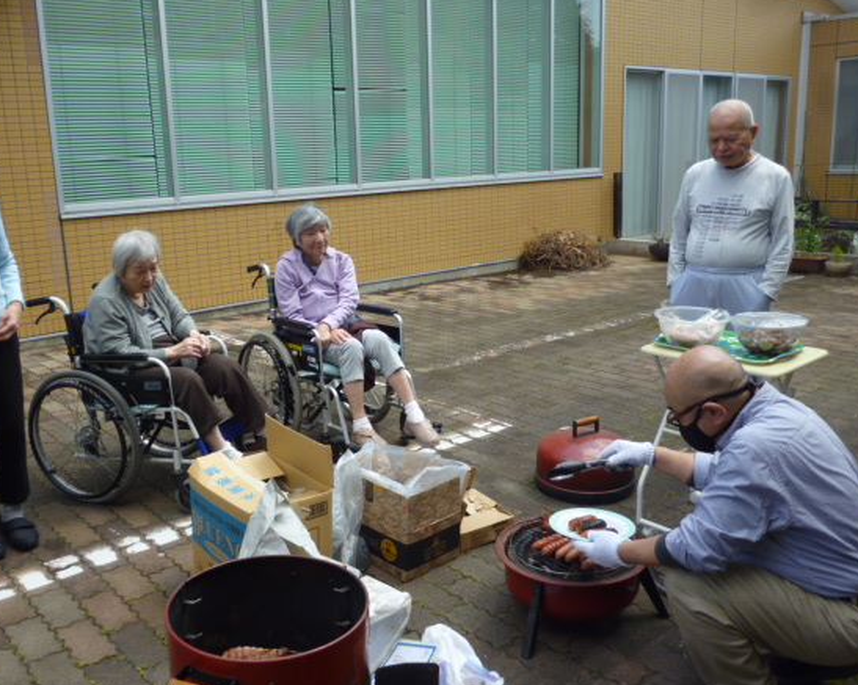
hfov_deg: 55.5
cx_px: 378
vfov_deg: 45.8
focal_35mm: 32
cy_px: 342
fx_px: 812
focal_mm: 5
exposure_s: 1/320
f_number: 3.1
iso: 100
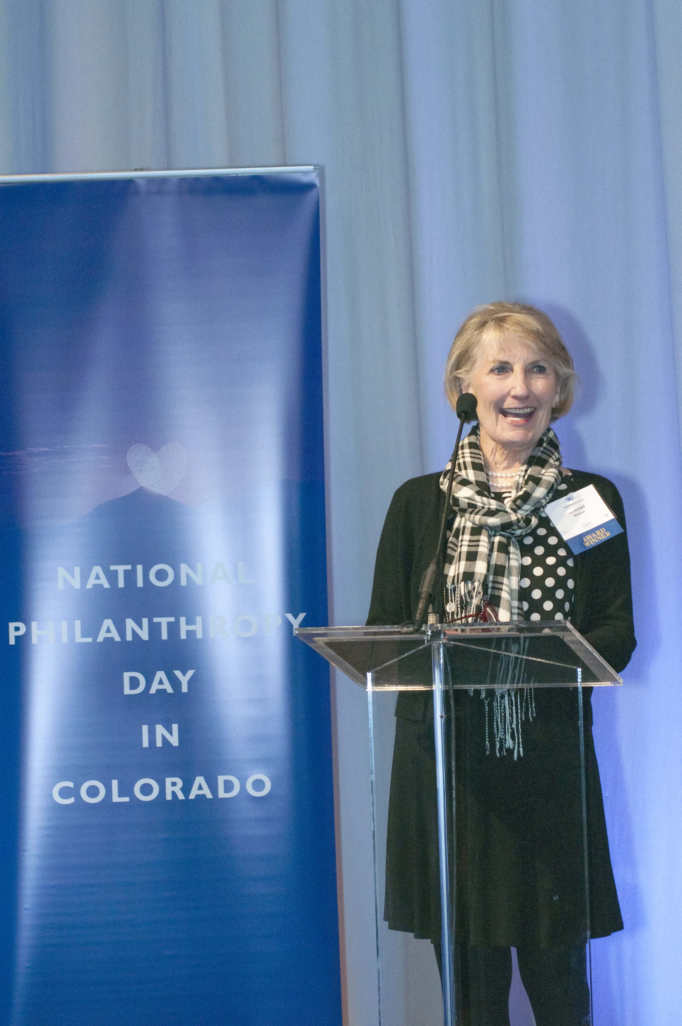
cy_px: 513
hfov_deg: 13.0
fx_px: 2991
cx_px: 341
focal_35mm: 105
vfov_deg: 19.5
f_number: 8
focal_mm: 70
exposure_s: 1/200
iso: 200
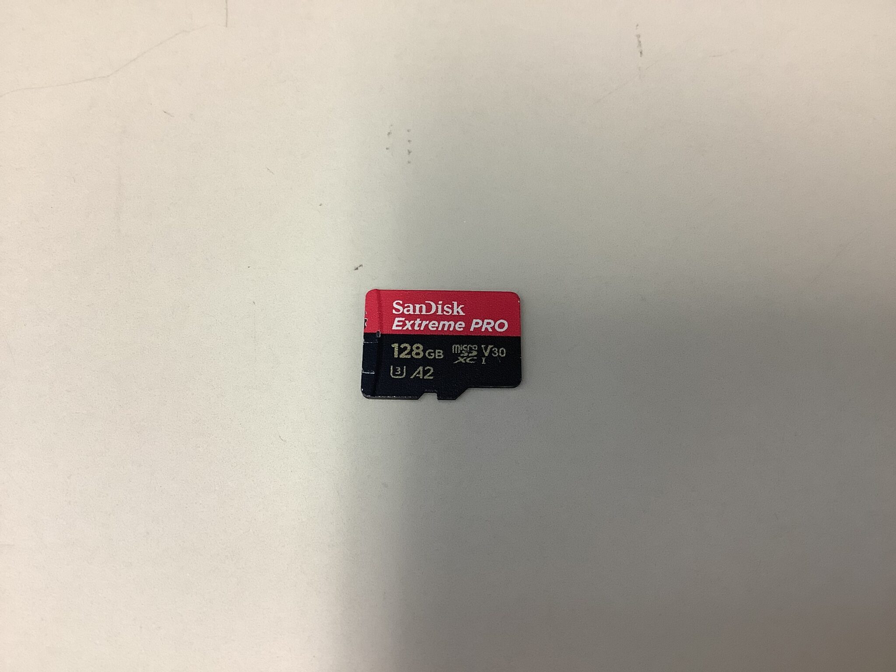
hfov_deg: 58.4
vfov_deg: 45.4
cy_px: 336
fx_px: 802
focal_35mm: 31
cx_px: 448
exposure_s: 1/50
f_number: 2.4
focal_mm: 3.3
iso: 160
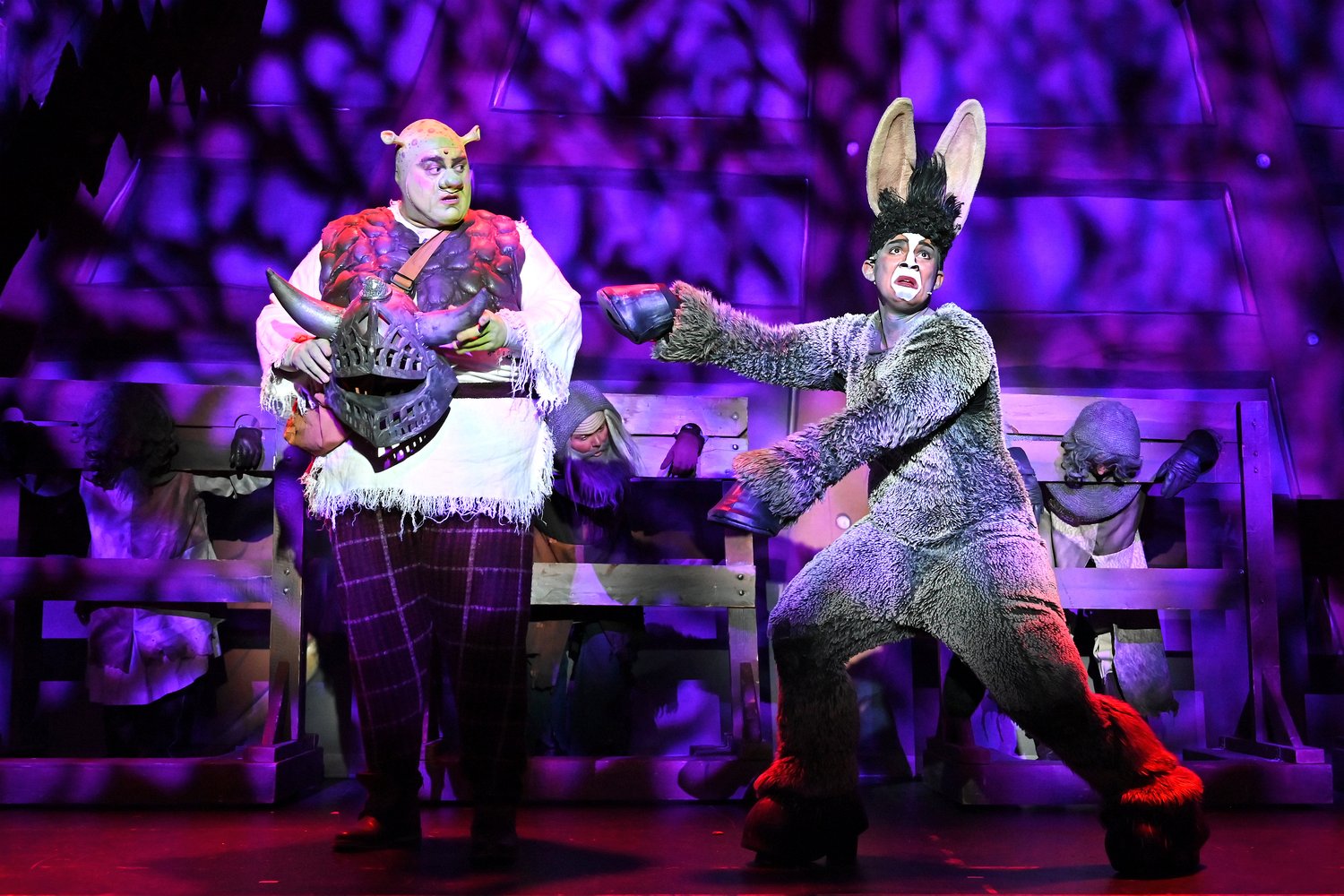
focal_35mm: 36
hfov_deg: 53.1
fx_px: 1344
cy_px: 448
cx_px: 672
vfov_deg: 36.9
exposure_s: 1/50
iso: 3200
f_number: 4
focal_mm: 36
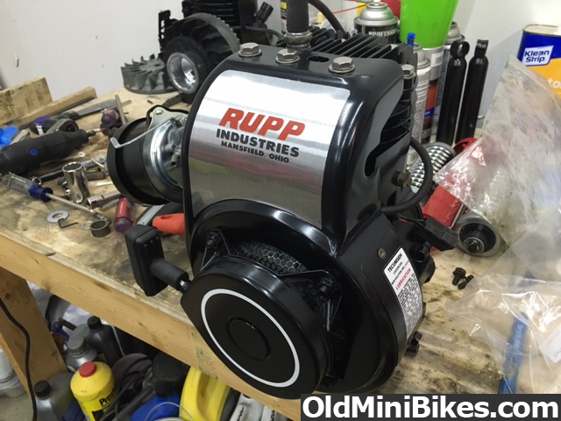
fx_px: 470
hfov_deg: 61.7
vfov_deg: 48.2
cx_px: 280
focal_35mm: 29
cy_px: 210
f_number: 2.2
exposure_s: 1/30
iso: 160
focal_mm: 4.15
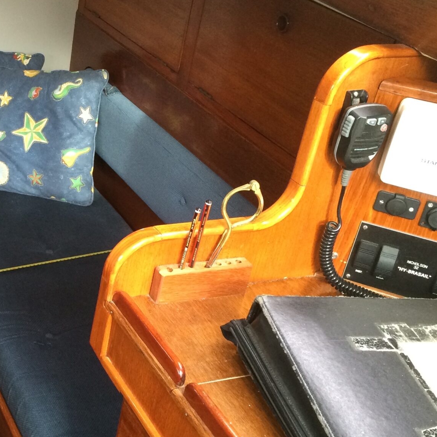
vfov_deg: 30.0
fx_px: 814
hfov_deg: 28.6
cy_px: 227
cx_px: 28
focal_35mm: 57
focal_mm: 4.15
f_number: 2.2
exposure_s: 1/33
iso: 160
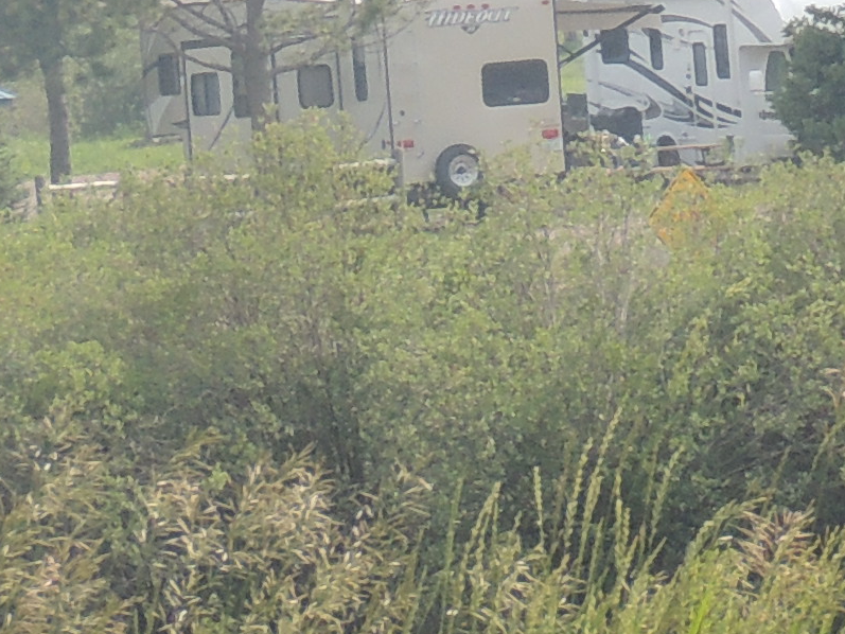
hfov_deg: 3.3
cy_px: 4
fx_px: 14820
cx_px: 818
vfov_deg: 2.4
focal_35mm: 607
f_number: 4.2
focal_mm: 18.7
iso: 100
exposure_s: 1/400
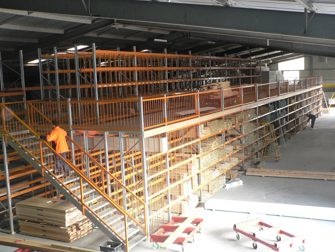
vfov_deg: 32.2
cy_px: 126
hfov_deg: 42.1
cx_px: 168
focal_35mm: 45
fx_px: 436
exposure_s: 1/60
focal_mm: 7.5
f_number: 2.8
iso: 300
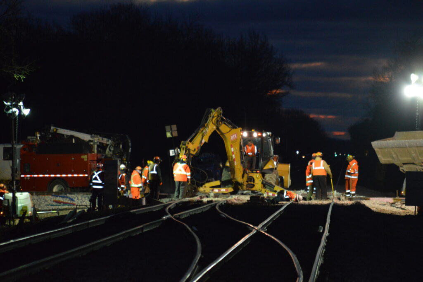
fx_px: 3522
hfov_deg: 6.9
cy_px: 141
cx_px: 212
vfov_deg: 4.6
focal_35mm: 300
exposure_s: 1/60
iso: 2200
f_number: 5.6
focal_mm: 200
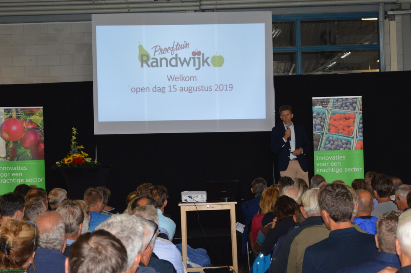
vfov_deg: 14.0
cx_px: 207
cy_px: 134
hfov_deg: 20.9
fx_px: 1113
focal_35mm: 98
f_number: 5.6
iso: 1100
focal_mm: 55
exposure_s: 1/60
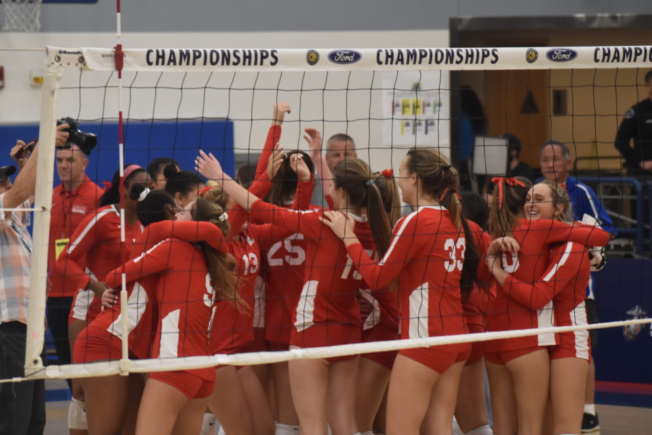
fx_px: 4329
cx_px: 220
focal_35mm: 239
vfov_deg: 5.7
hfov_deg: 8.6
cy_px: 254
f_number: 4.8
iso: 1250
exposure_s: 1/250
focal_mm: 116
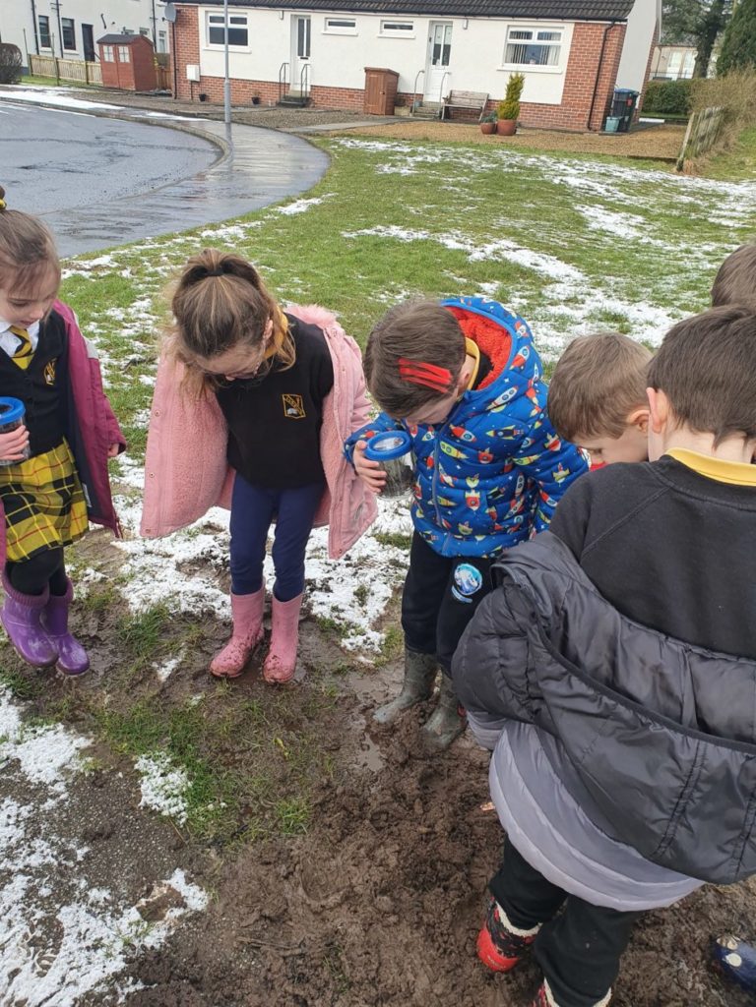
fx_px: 757
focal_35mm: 26
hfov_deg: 53.1
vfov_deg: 67.3
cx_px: 378
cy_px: 504
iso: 50
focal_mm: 4.32
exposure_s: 1/435
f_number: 2.4
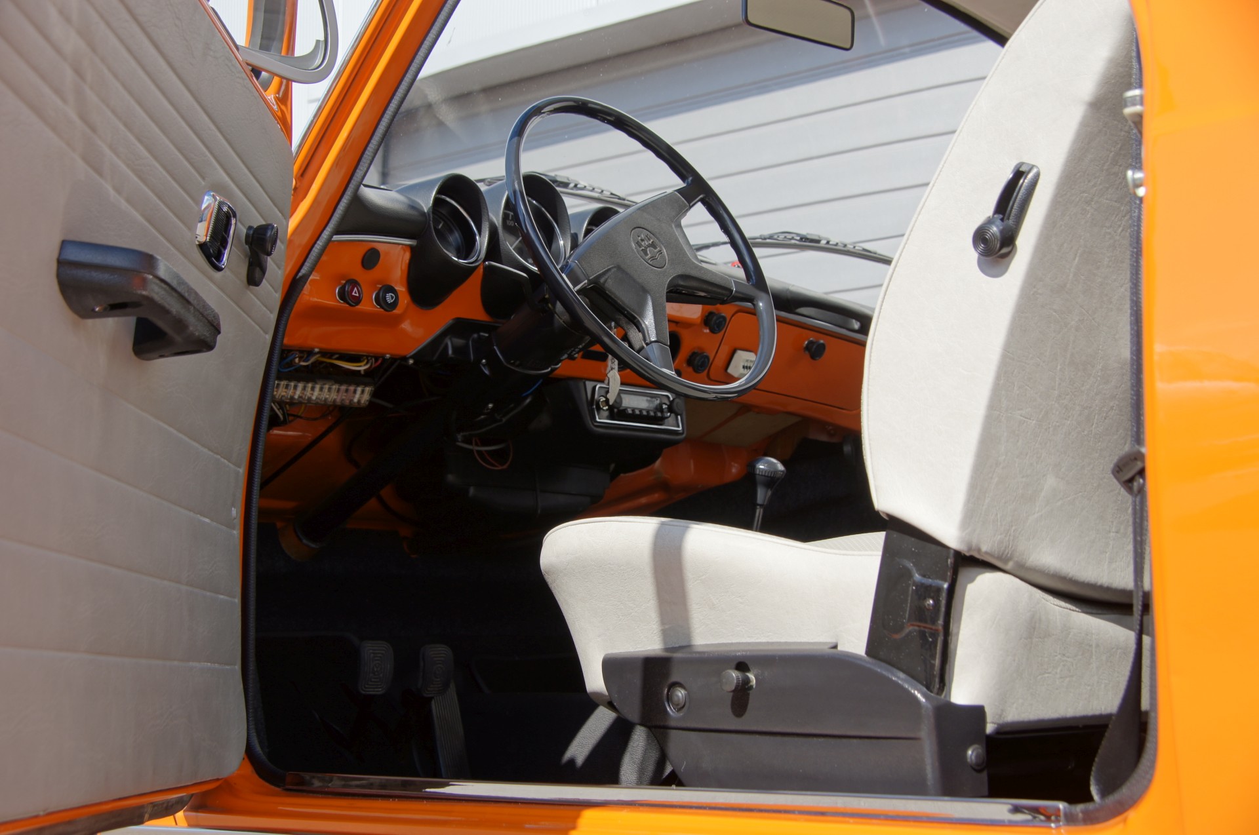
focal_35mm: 52
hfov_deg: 37.9
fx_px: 1833
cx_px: 630
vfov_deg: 25.7
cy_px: 418
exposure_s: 1/125
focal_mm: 35
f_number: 6.3
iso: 100
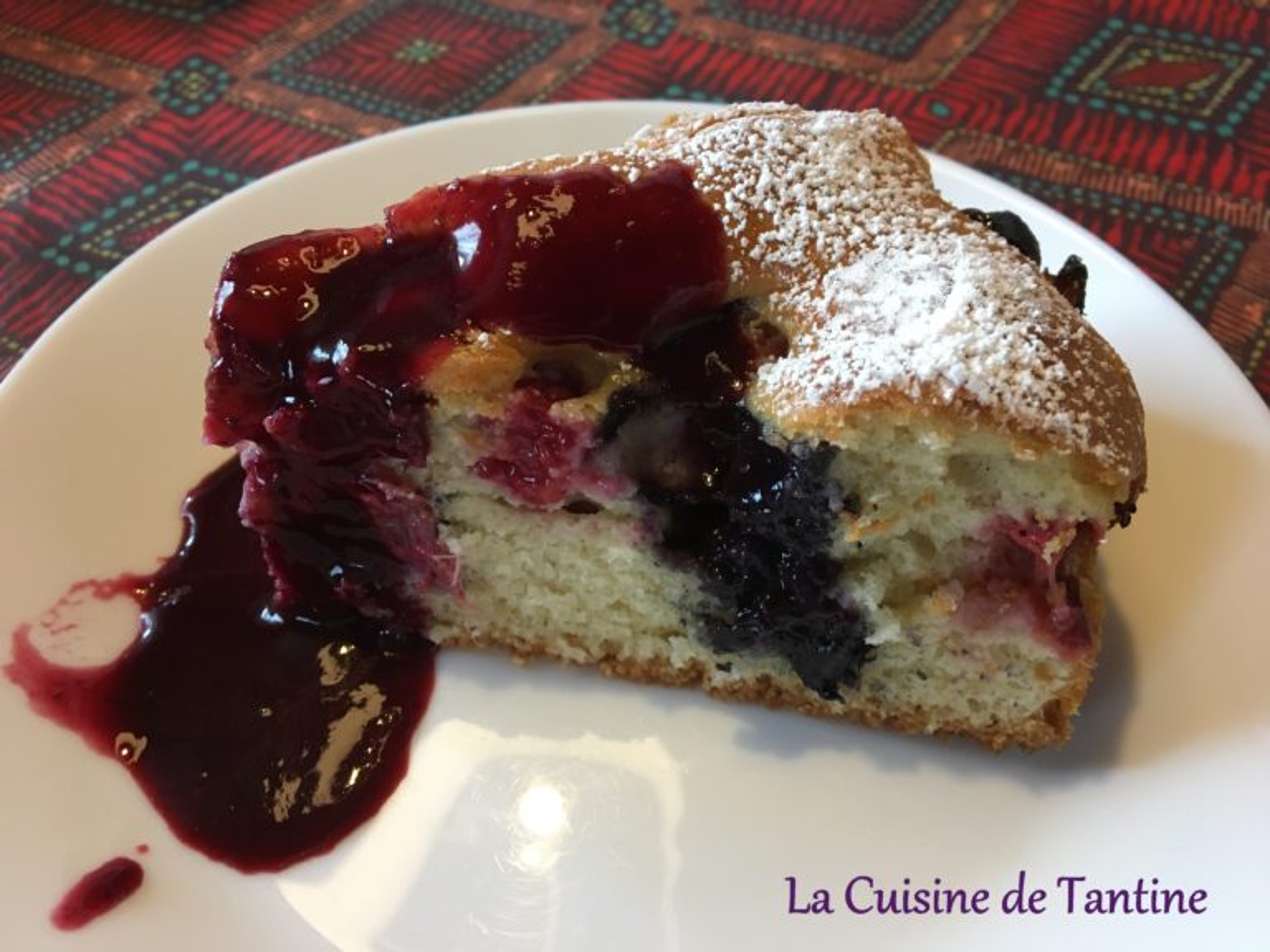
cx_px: 635
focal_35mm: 29
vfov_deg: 48.2
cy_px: 476
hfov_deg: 61.7
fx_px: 1064
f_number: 2.2
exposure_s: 1/33
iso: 200
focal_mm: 4.15
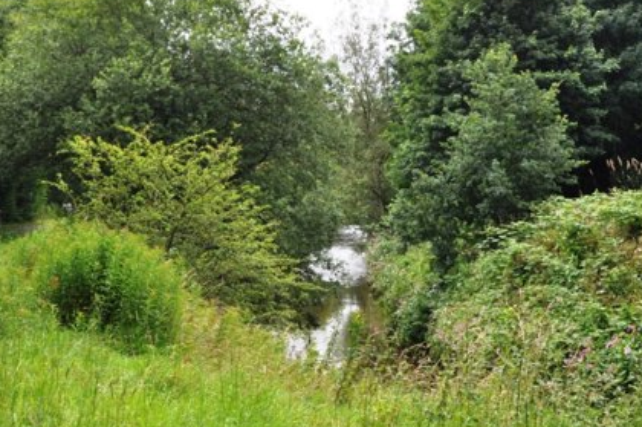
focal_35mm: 75
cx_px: 298
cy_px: 179
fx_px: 1336
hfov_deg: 27.0
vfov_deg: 18.1
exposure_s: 1/125
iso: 200
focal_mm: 36
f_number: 11
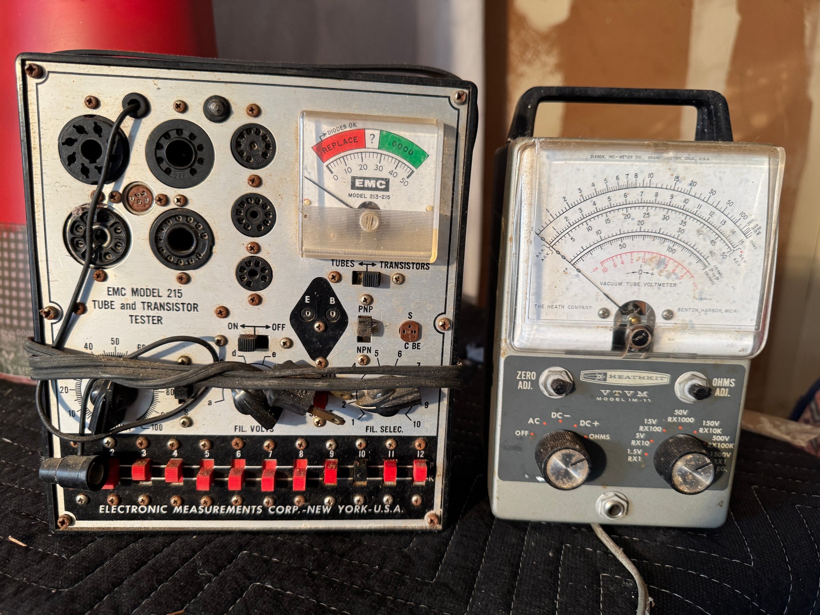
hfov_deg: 71.6
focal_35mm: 24
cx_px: 410
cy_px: 308
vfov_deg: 56.8
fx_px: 569
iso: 200
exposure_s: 1/120
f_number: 1.78
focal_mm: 6.76
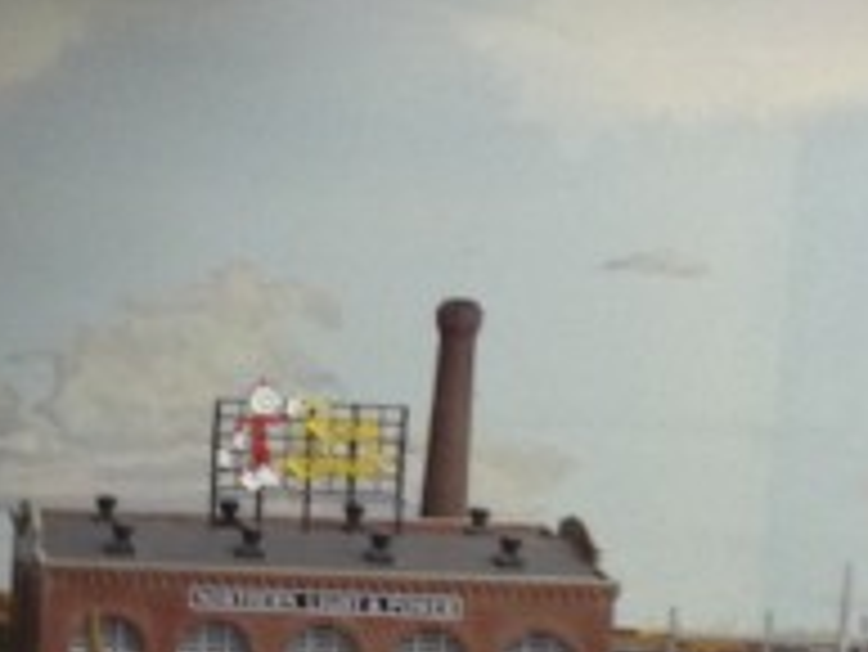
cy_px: 571
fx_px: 4667
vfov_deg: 8.0
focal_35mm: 186
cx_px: -414
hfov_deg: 10.3
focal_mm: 4.28
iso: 125
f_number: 2.4
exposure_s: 1/20
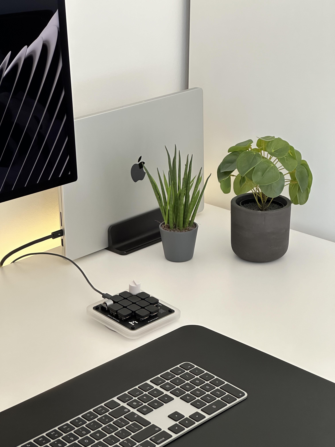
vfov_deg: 25.3
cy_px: 224
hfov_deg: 19.1
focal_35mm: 77
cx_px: 168
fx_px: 994
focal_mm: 9
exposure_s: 1/99
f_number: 2.8
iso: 100
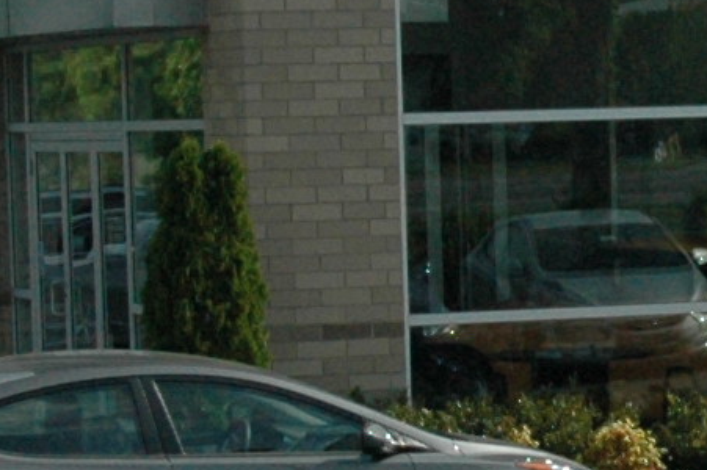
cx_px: 1077
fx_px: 4710
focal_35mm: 240
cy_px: 229
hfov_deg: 8.4
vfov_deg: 5.7
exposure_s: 1/5000
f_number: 4
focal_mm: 24
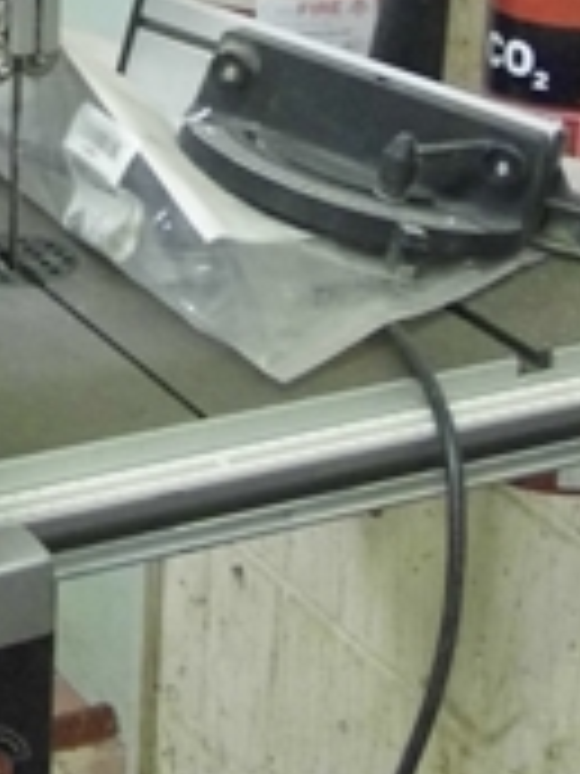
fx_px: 2078
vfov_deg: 20.7
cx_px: -229
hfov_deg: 15.0
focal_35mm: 93
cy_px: 112
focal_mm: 4.5
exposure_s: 1/15
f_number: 3
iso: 400
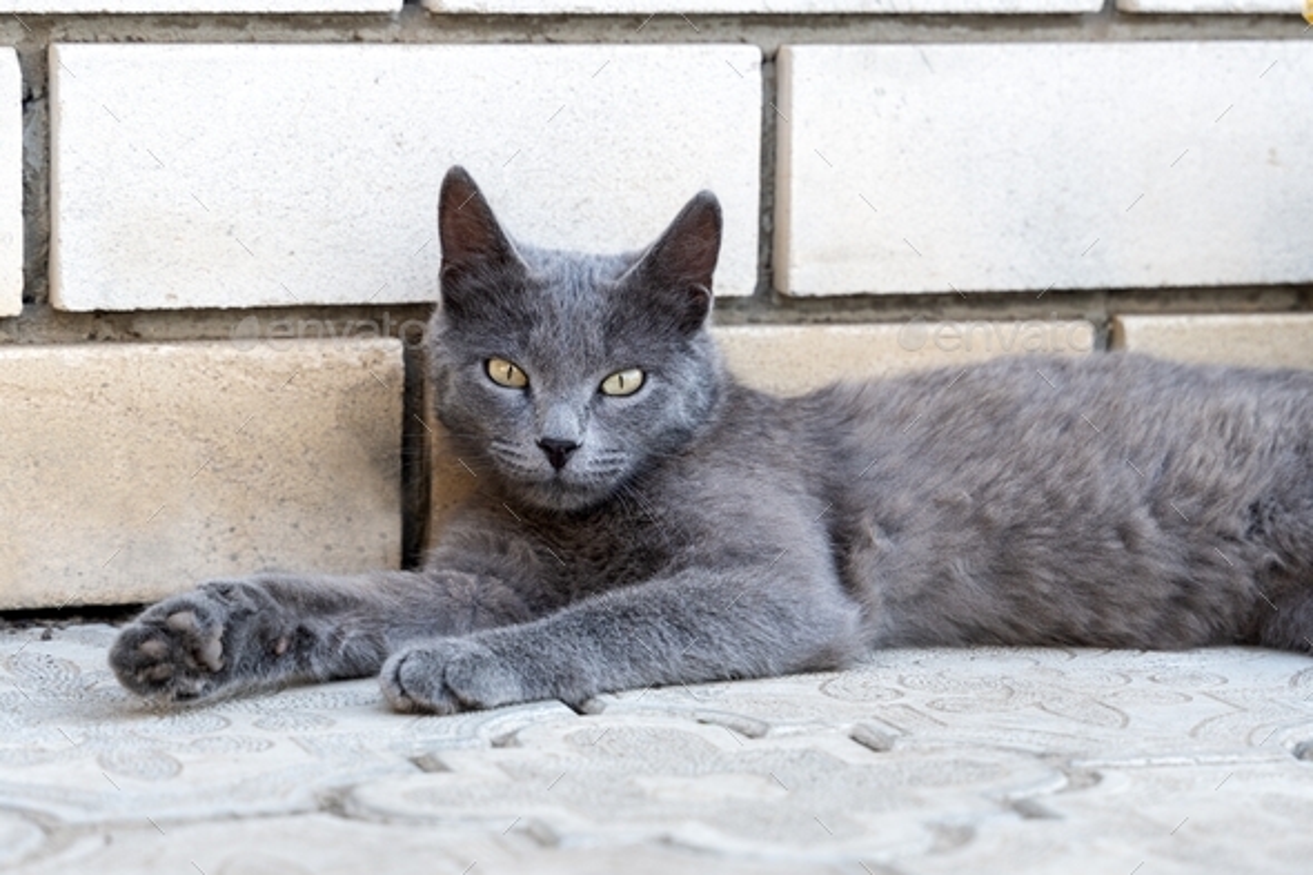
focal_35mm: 112
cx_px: 656
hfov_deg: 18.2
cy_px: 438
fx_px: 4102
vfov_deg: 12.2
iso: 160
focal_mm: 75
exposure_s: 1/250
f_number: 4.5
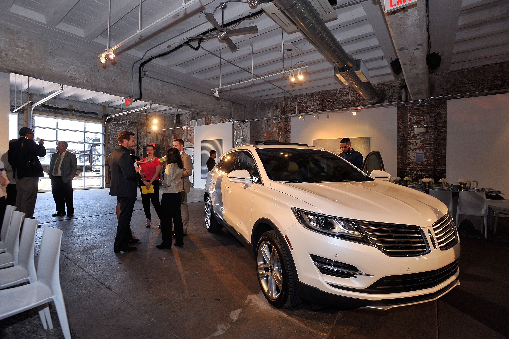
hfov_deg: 73.8
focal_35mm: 24
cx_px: 254
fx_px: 339
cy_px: 170
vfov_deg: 53.1
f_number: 6.3
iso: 1000
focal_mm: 24
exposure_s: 1/80
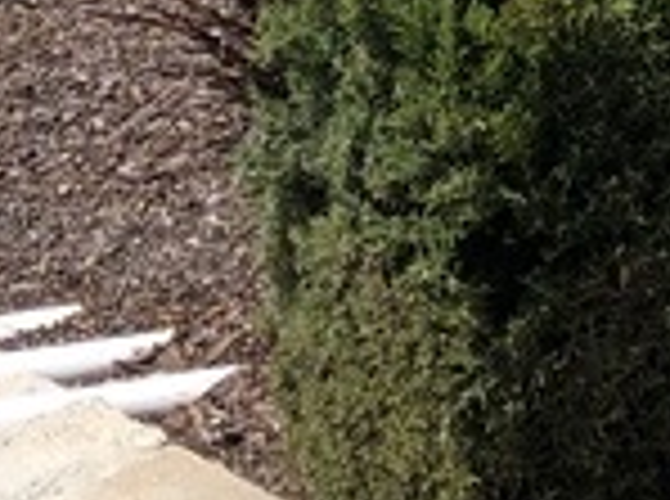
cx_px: 1160
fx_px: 3727
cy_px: -635
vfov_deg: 7.3
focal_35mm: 193
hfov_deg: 9.8
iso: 20
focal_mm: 4
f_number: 1.8
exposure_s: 1/1656
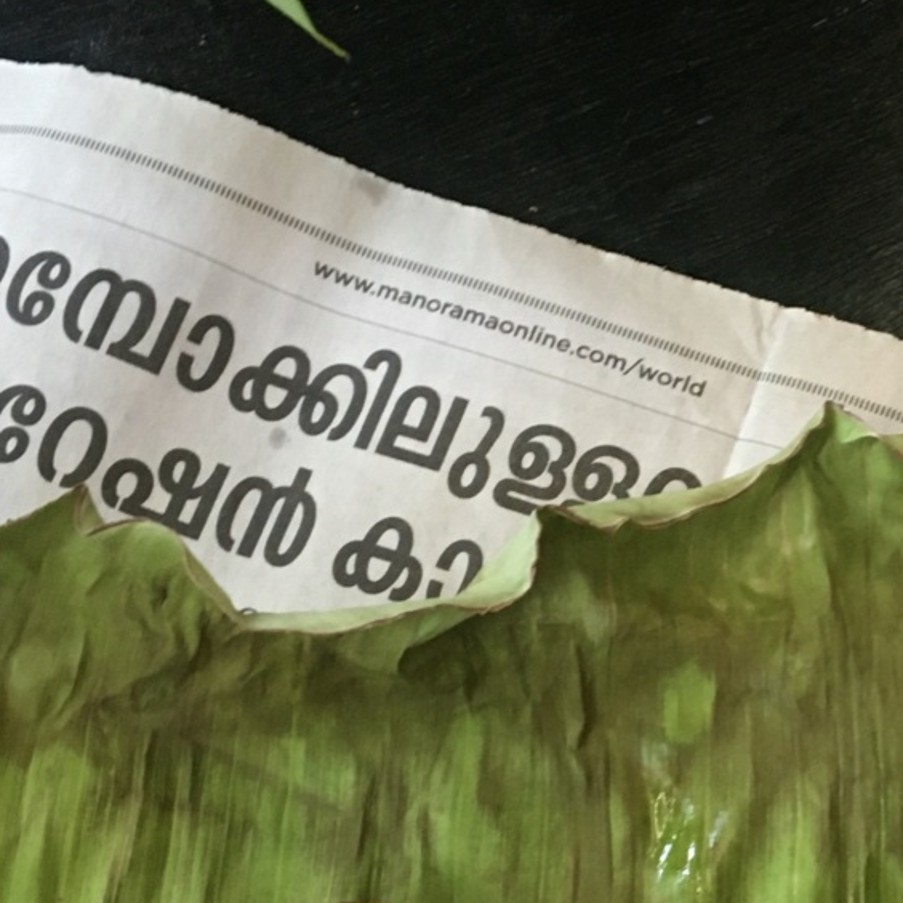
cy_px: 645
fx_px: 2745
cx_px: 900
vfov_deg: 18.6
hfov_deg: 18.2
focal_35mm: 93
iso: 160
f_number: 2.2
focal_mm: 4.15
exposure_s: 1/33
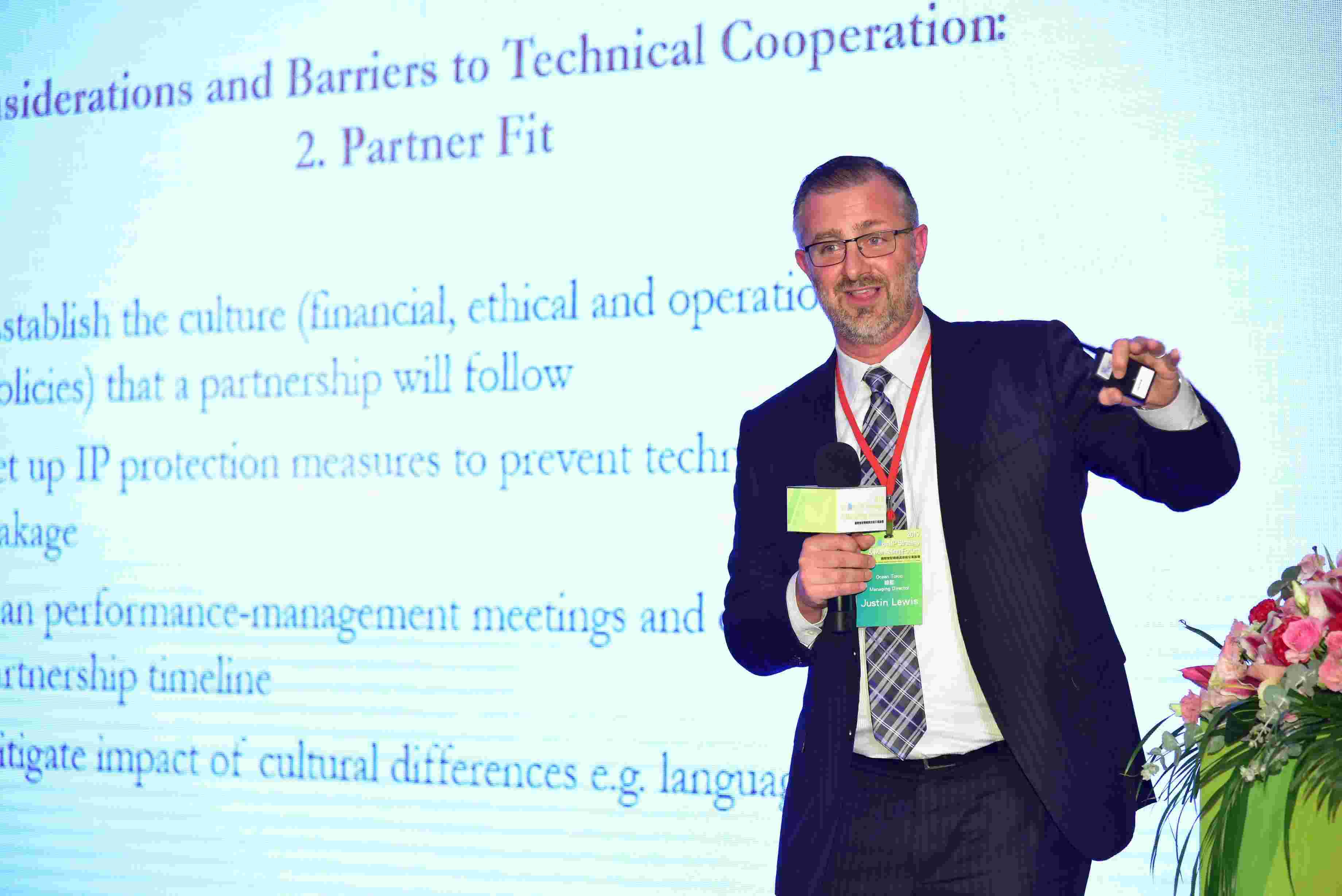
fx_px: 4102
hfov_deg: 18.6
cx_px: 671
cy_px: 448
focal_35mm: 110
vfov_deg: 12.5
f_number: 4.5
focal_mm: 110
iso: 4000
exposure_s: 1/250
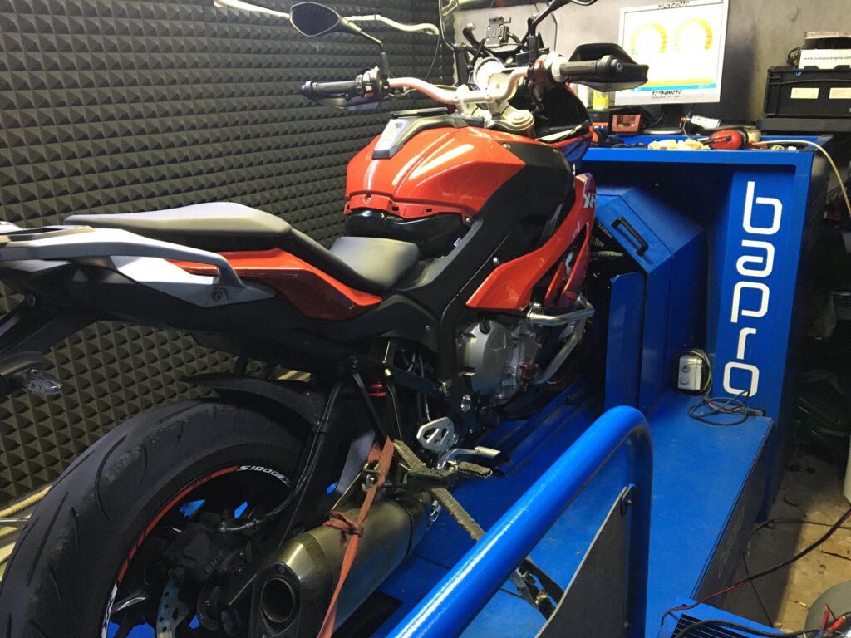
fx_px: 713
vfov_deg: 48.2
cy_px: 319
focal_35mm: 29
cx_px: 426
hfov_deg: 61.7
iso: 200
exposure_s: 1/17
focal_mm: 4.15
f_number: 2.2
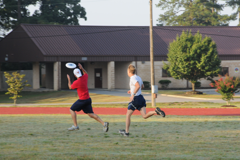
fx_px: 1498
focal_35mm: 225
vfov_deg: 6.1
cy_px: 80
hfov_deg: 9.2
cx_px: 120
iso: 1000
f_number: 11
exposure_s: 1/250
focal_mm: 150
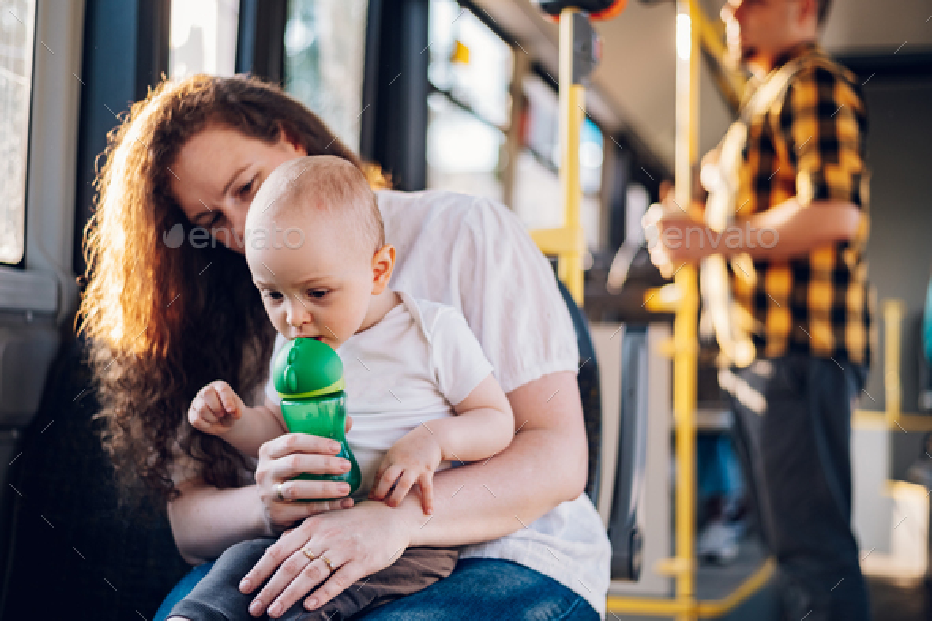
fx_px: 1294
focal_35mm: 50
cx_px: 466
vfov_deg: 27.0
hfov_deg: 39.6
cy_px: 310
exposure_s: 1/500
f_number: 2
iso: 200
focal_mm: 50
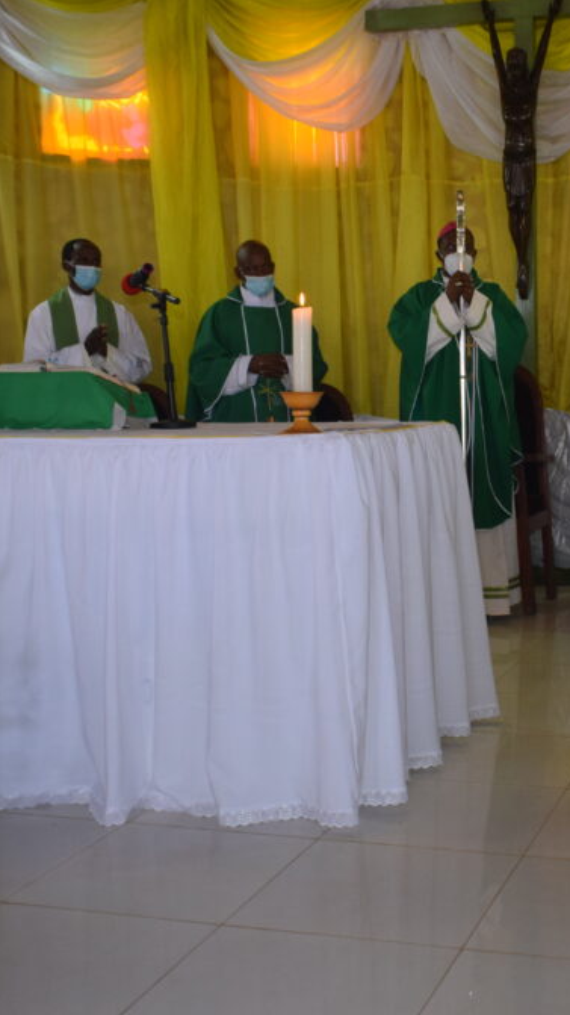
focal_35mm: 48
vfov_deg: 42.9
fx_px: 1291
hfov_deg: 24.1
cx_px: 529
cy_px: 503
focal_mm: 20
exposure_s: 1/100
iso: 800
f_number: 5
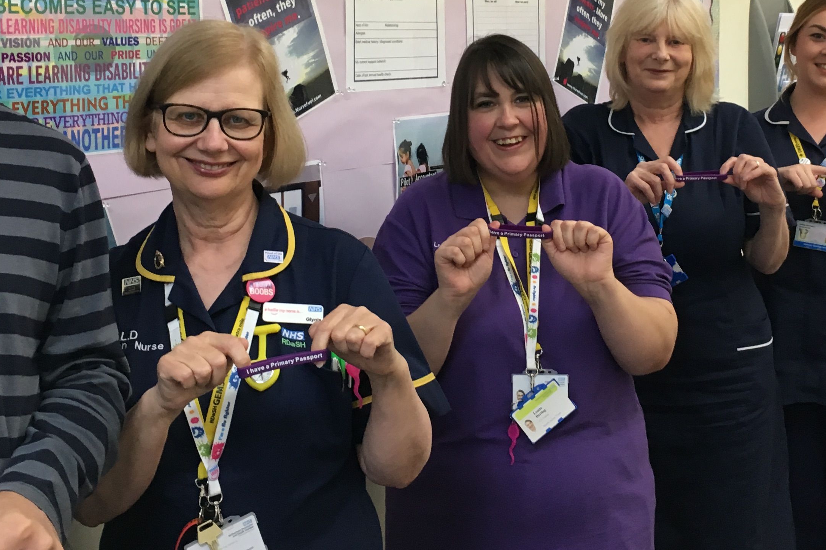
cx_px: 482
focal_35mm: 56
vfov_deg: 23.8
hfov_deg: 35.6
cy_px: 111
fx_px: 1285
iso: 100
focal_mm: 4.15
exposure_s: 1/33
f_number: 2.2
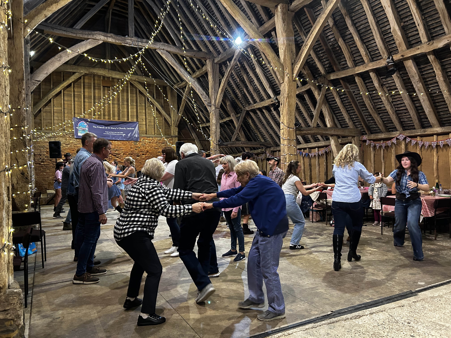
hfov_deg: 67.3
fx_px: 339
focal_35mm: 26
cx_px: 226
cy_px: 169
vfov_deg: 53.1
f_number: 1.5
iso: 400
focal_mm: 5.7
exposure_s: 1/50
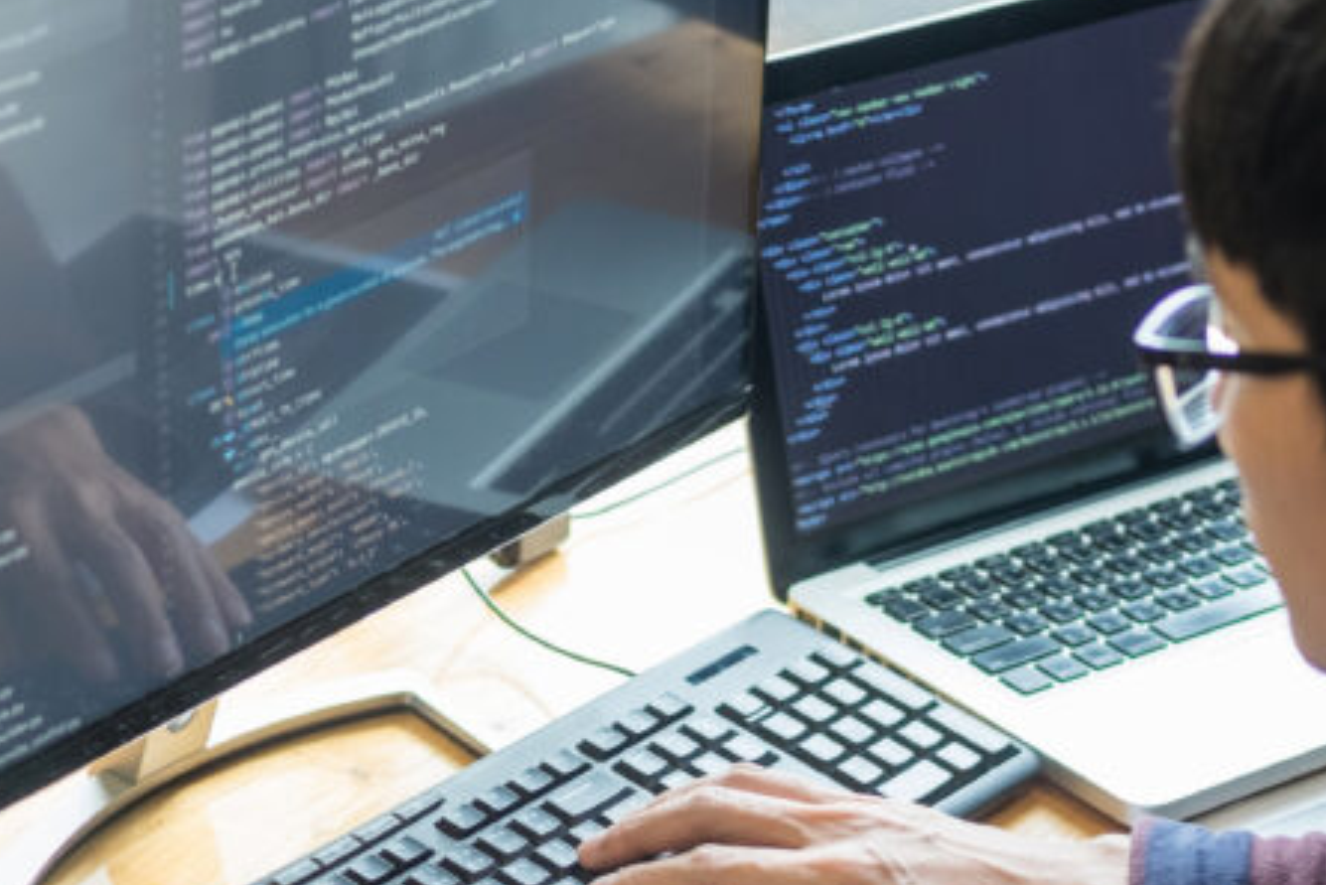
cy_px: 779
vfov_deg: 11.2
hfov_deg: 16.8
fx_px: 4495
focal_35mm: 122
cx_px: 596
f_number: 2
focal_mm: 35
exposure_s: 1/60
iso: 250
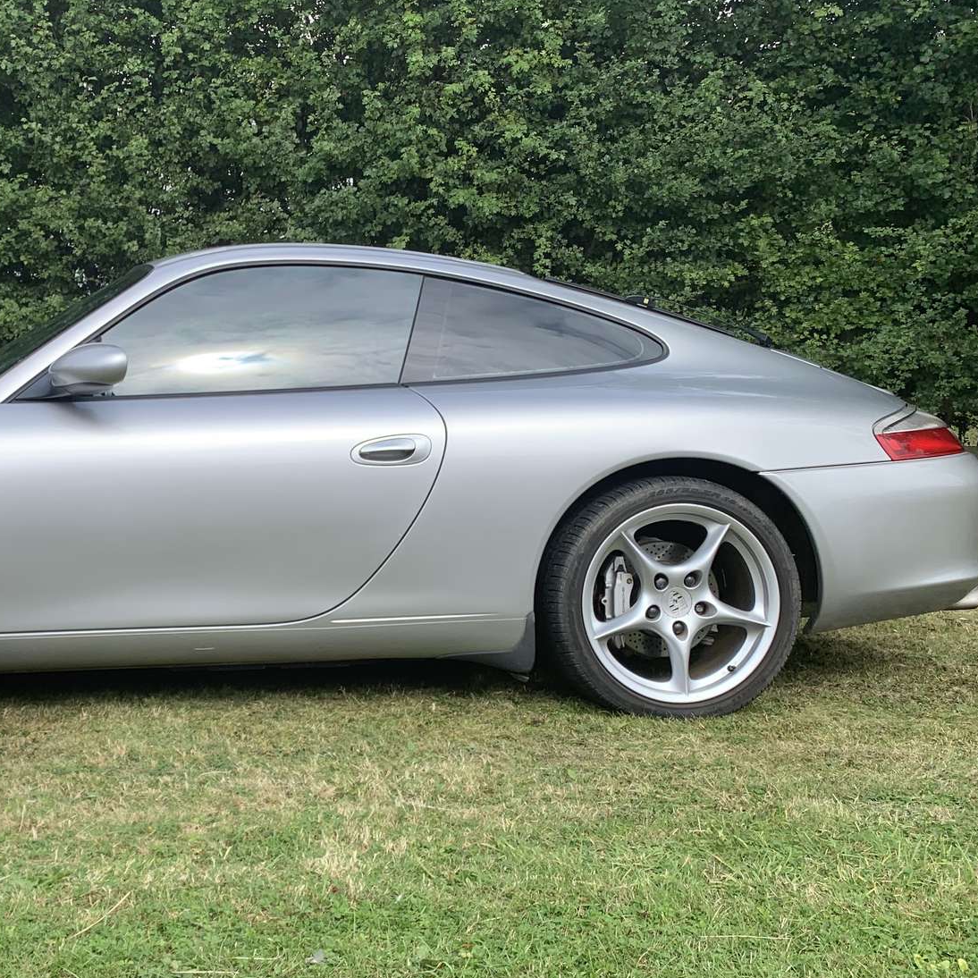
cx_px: 169
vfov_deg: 40.0
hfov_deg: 38.2
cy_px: 510
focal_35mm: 42
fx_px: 1343
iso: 25
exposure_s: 1/1043
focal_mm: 4.25
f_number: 1.8
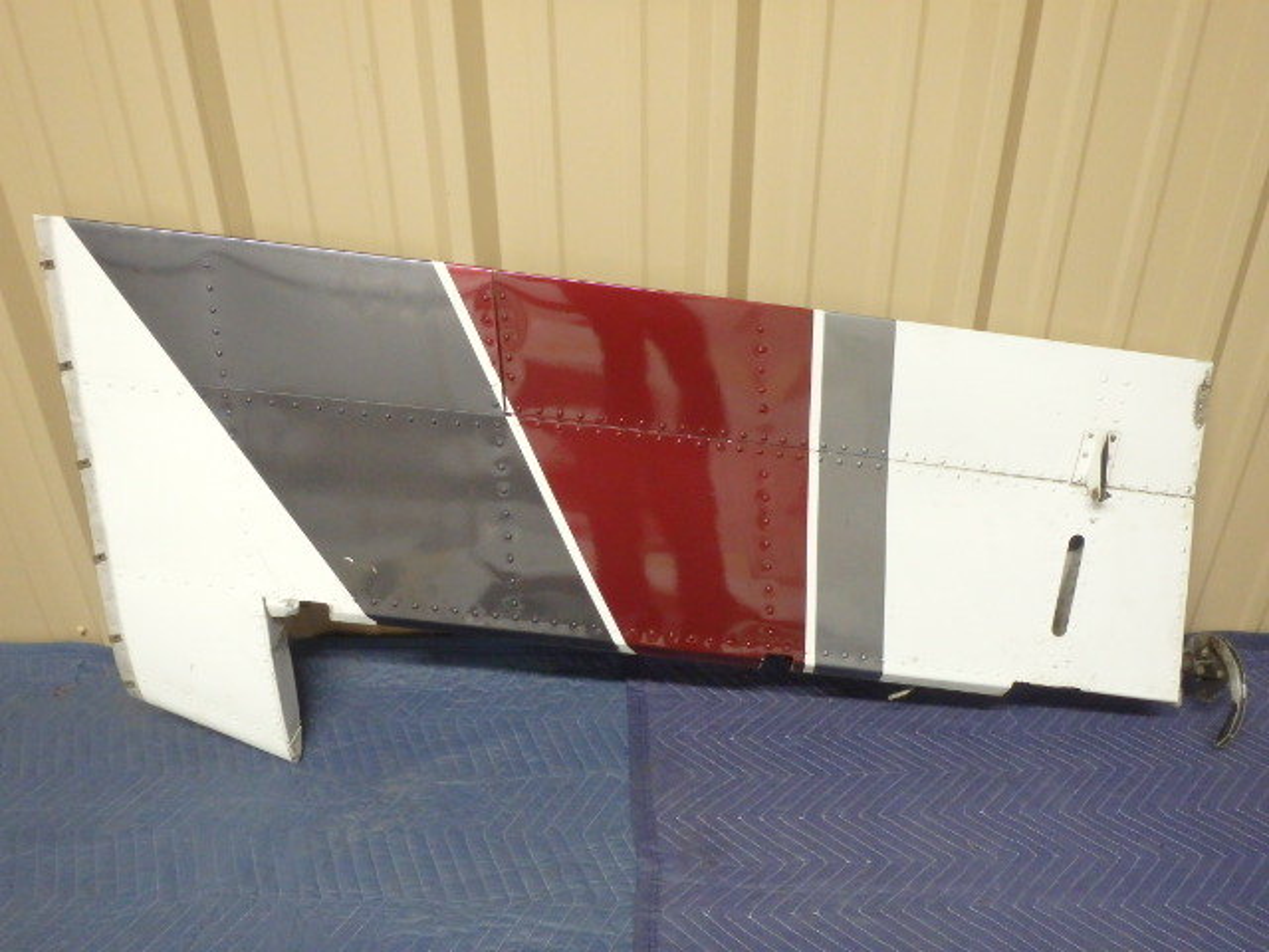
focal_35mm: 28
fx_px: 1026
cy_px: 476
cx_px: 634
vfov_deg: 49.7
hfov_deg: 63.4
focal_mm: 5
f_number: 3.9
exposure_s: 1/20
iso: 800
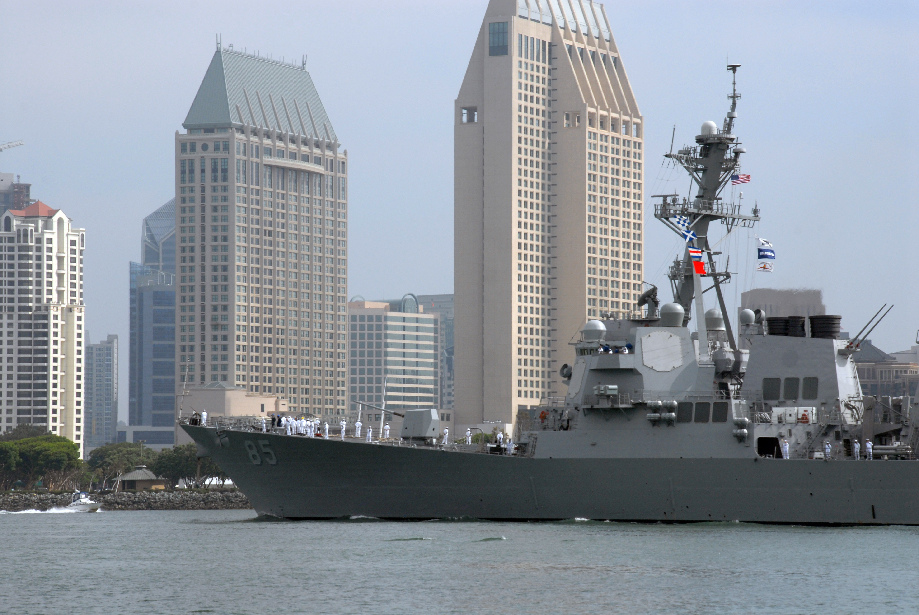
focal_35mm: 135
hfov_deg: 15.2
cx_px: 460
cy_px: 308
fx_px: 3450
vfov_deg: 10.2
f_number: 11
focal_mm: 90
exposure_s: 1/320
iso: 250
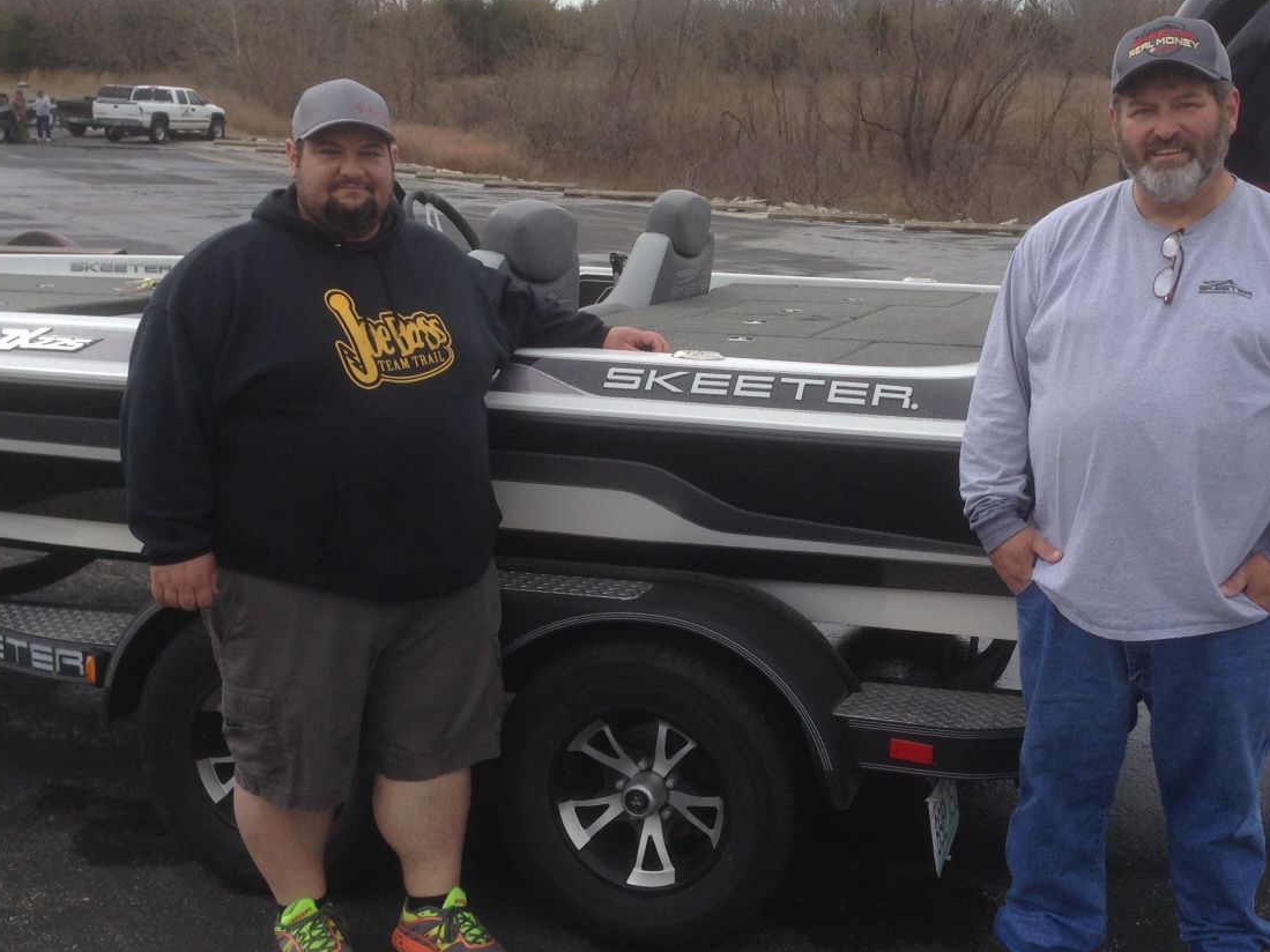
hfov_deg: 38.7
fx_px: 1798
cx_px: 766
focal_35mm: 49
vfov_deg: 29.7
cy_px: 440
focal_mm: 4.12
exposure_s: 1/623
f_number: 2.4
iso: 50
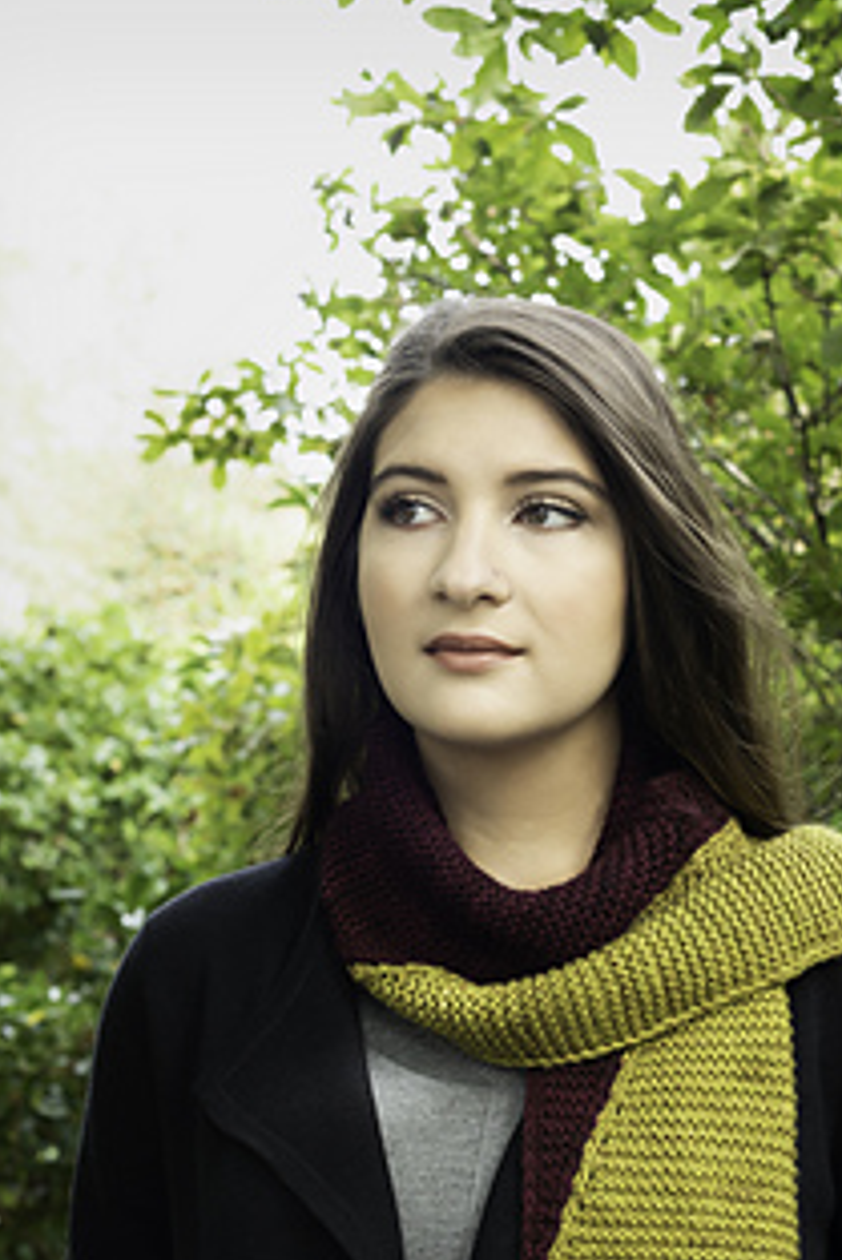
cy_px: 946
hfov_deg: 17.1
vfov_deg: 25.1
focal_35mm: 80
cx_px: 540
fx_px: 2803
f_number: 7.1
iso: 500
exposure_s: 1/60
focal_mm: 50
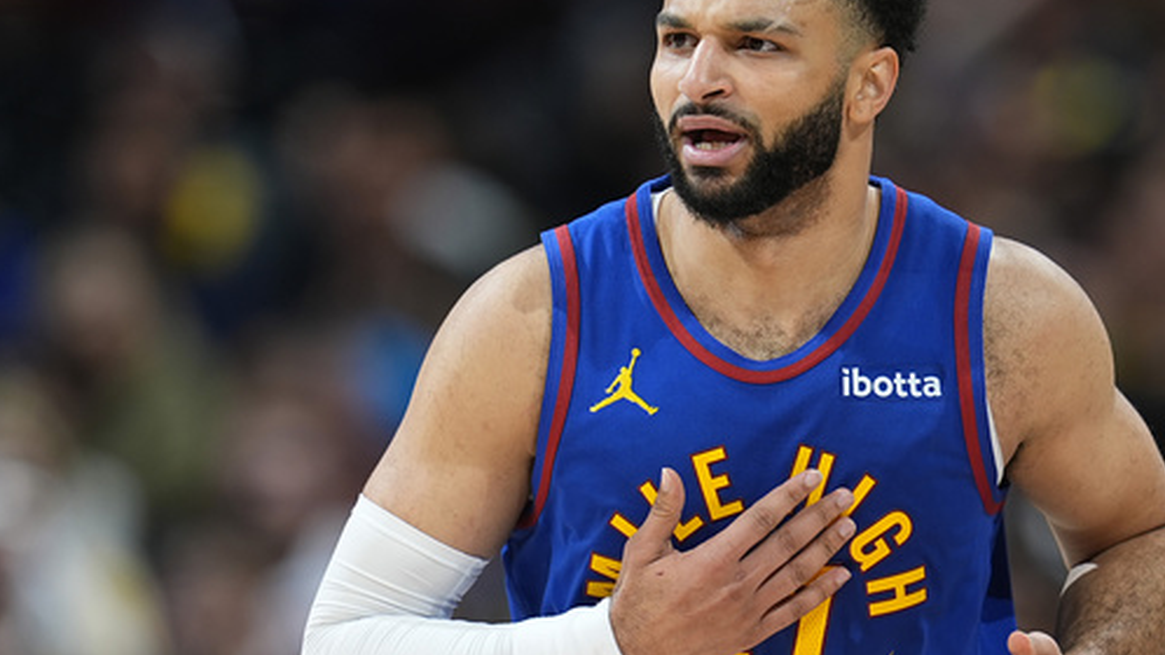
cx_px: 697
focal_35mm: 861
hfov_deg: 2.5
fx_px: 26594
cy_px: 595
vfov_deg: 1.4
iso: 400
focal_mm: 400
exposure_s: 1/2000
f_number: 3.2
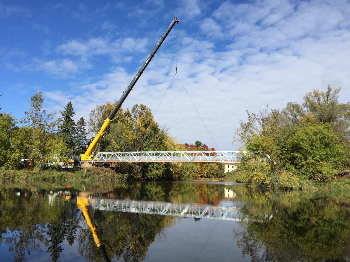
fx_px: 293
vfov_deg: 48.2
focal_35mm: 29
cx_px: 175
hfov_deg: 61.7
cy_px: 131
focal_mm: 4.15
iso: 32
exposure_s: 1/2198
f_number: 2.2
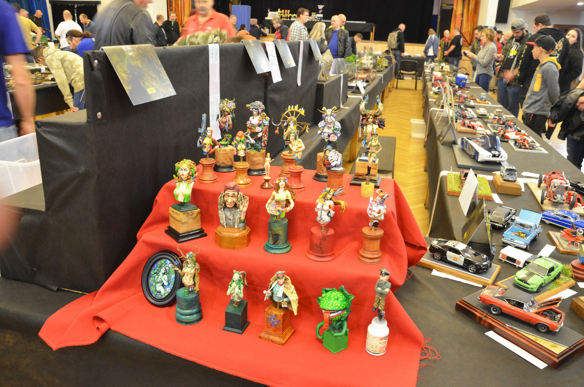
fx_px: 437
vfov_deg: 47.7
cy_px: 194
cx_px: 292
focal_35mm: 27
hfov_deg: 67.5
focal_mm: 18
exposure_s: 1/13
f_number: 6.3
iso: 1600
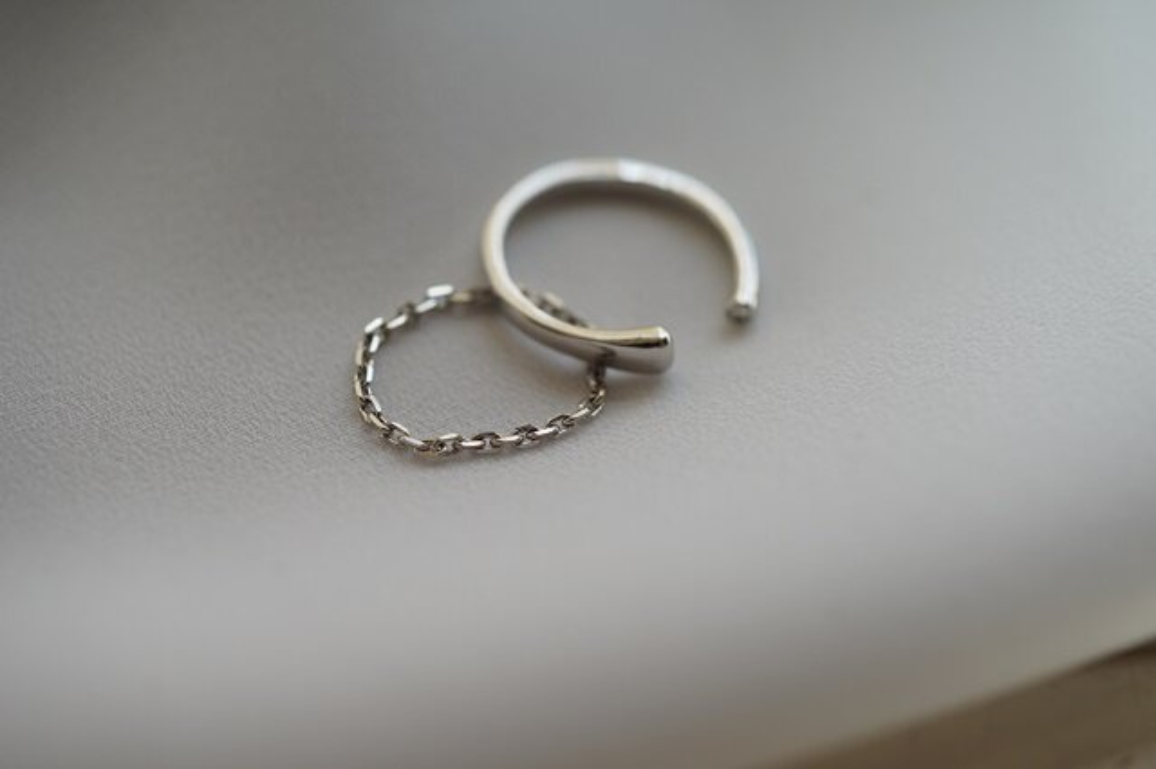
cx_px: 578
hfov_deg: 39.6
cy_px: 384
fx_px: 1605
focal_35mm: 50
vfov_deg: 27.0
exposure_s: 1/160
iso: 100
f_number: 4
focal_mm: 50
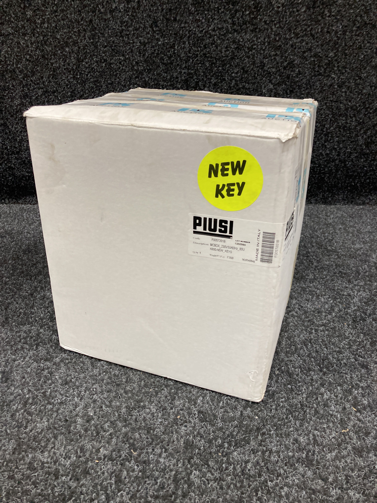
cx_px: 188
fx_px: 407
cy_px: 252
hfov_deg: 49.7
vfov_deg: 63.4
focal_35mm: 28
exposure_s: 1/62
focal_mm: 3.99
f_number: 1.8
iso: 80
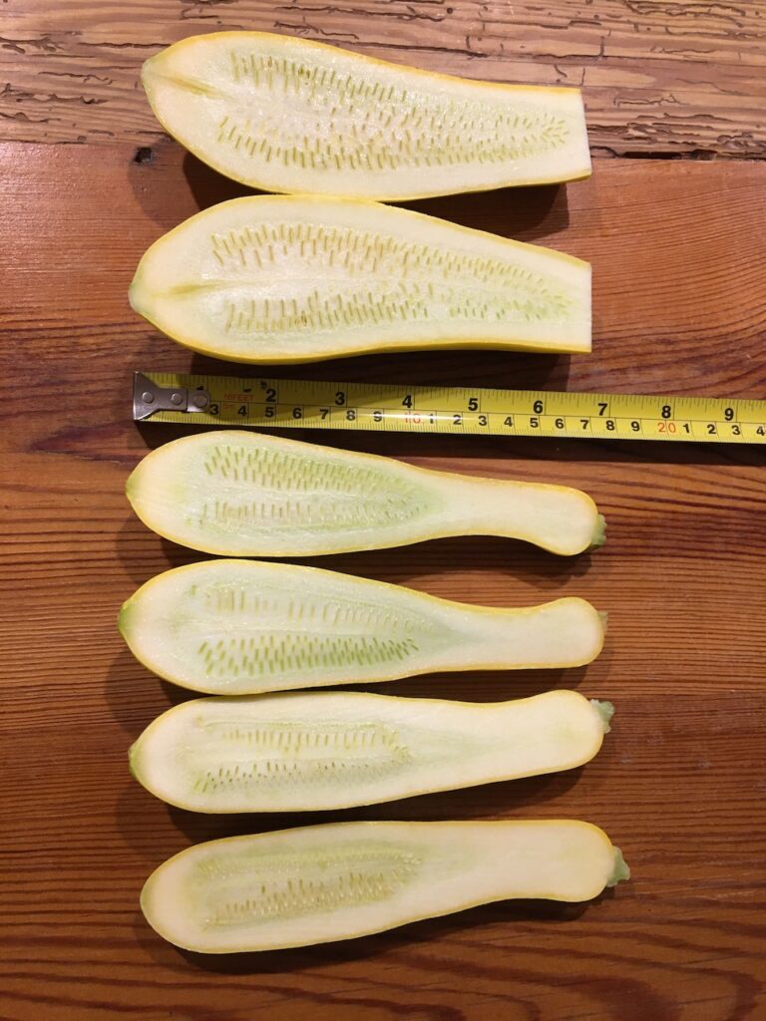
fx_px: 856
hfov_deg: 48.2
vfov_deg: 61.7
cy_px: 510
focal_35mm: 29
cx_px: 383
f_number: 2.2
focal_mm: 4.15
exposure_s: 1/30
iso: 100
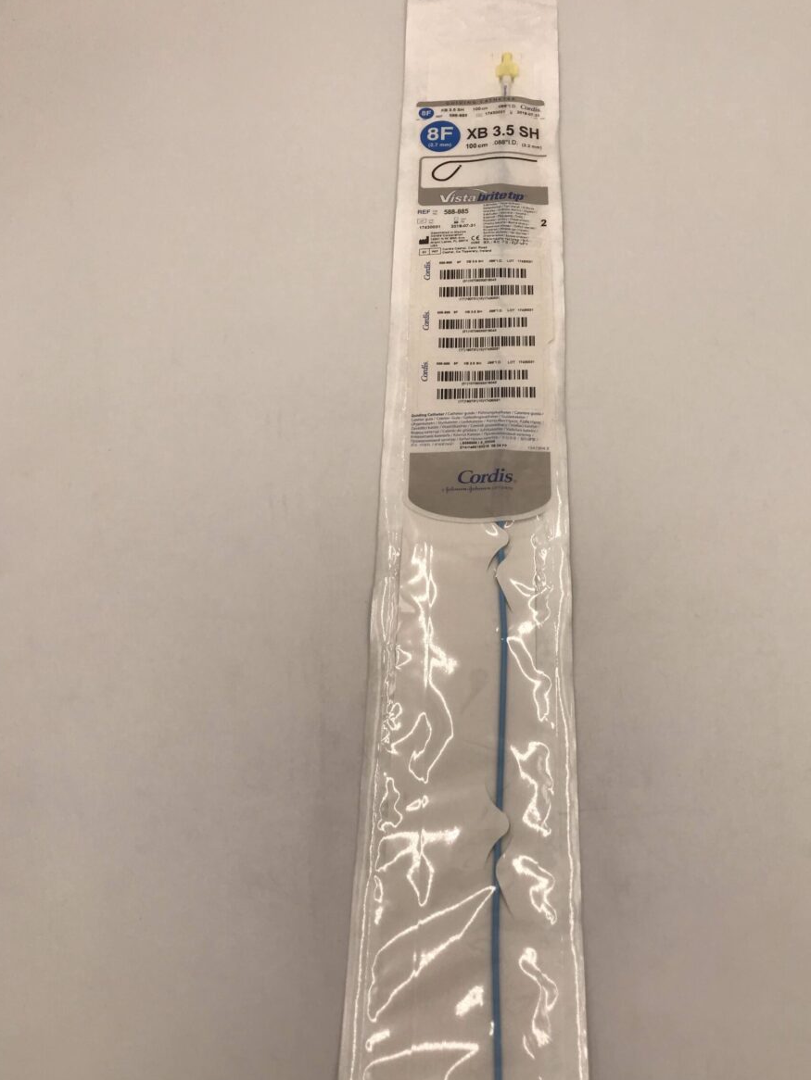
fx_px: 999
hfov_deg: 44.1
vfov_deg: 56.8
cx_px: 459
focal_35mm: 32
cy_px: 535
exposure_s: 1/281
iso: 20
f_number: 1.8
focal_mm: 3.99
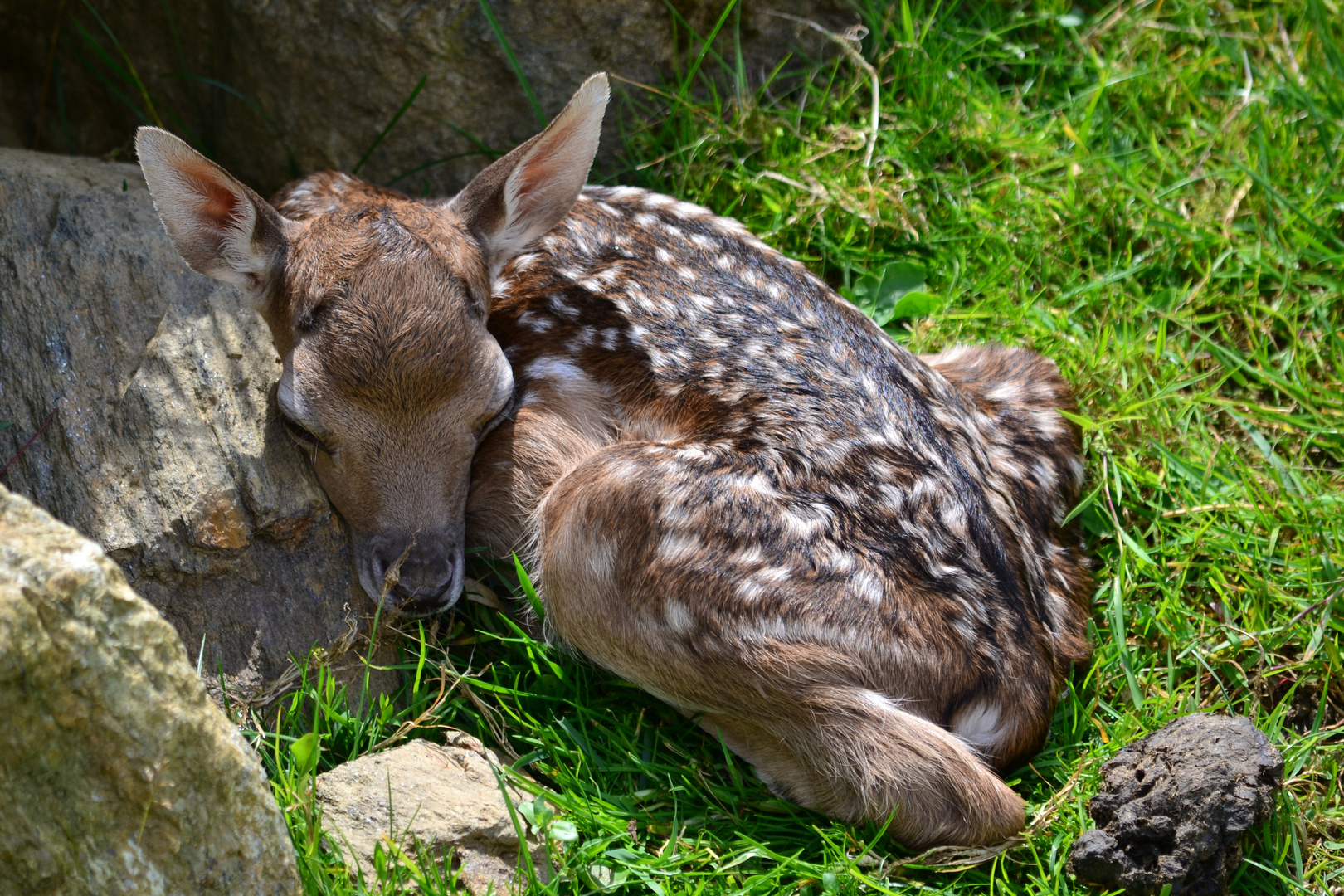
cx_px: 672
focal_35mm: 292
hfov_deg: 7.0
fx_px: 10919
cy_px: 448
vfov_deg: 4.7
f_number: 5
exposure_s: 1/500
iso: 180
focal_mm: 195
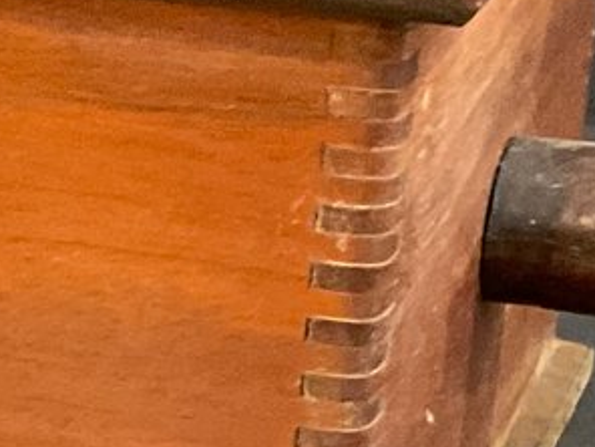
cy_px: 642
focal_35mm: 196
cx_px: -145
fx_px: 3369
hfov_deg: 9.9
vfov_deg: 7.5
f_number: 1.8
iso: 400
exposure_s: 1/30
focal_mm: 3
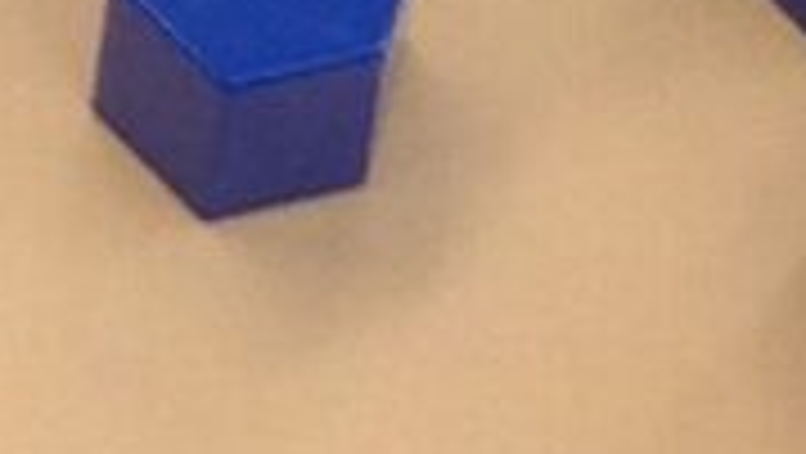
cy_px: -2549
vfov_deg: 2.7
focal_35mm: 408
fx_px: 8726
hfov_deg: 5.3
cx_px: 450
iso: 50
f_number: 2.4
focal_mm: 4.28
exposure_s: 1/20
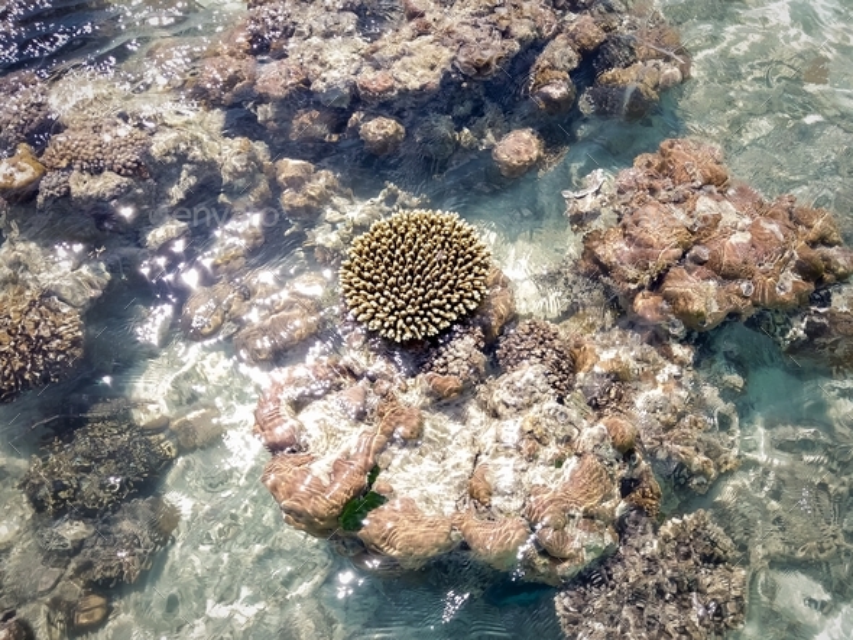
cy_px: 320
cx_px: 426
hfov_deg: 67.3
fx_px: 641
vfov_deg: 53.1
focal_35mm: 26
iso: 100
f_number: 2.2
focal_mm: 4.73
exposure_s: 1/540
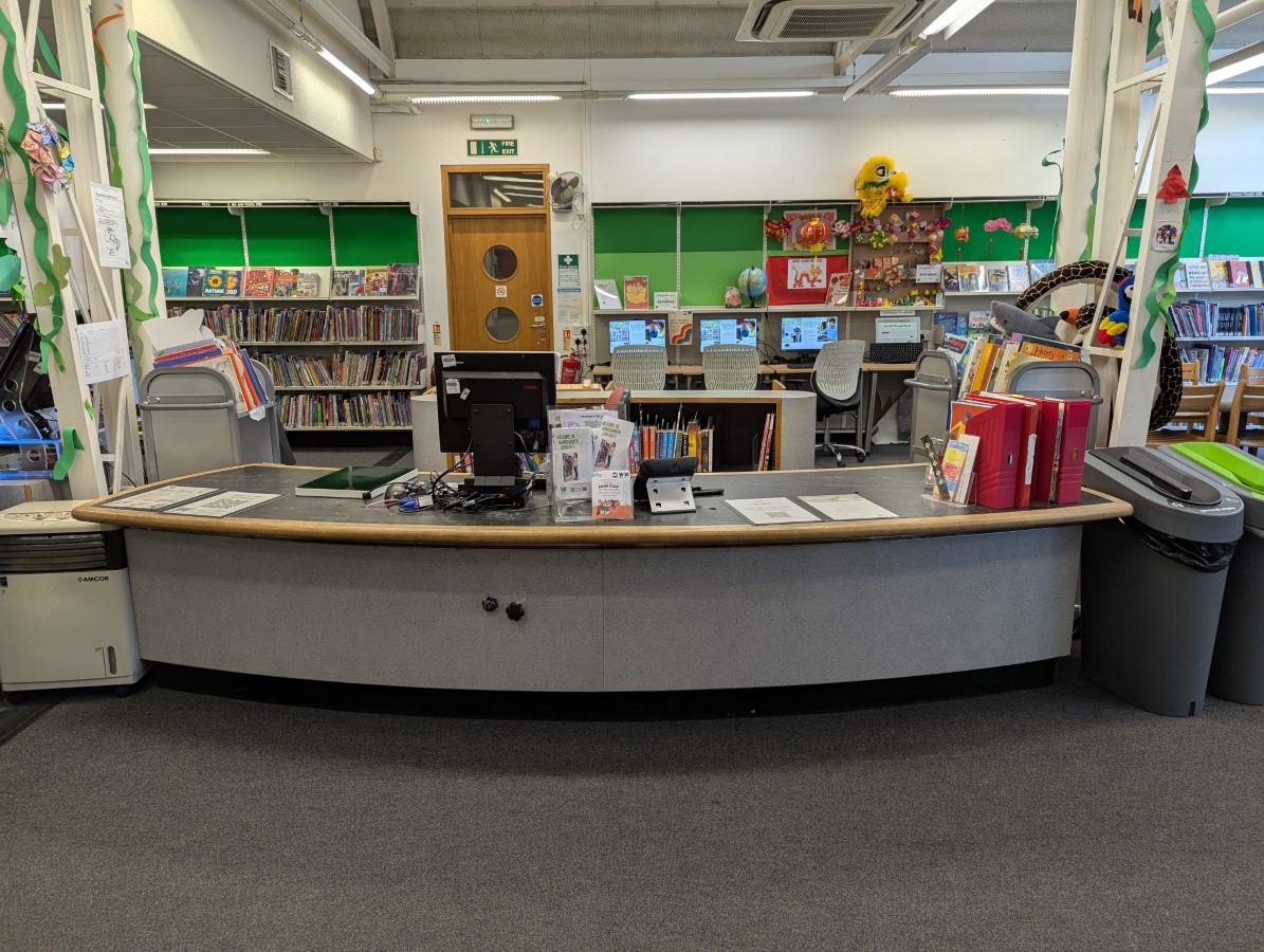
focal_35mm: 24
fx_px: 878
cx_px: 632
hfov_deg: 71.5
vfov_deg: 56.9
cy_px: 476
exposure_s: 1/50
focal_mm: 6.81
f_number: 1.85
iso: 51
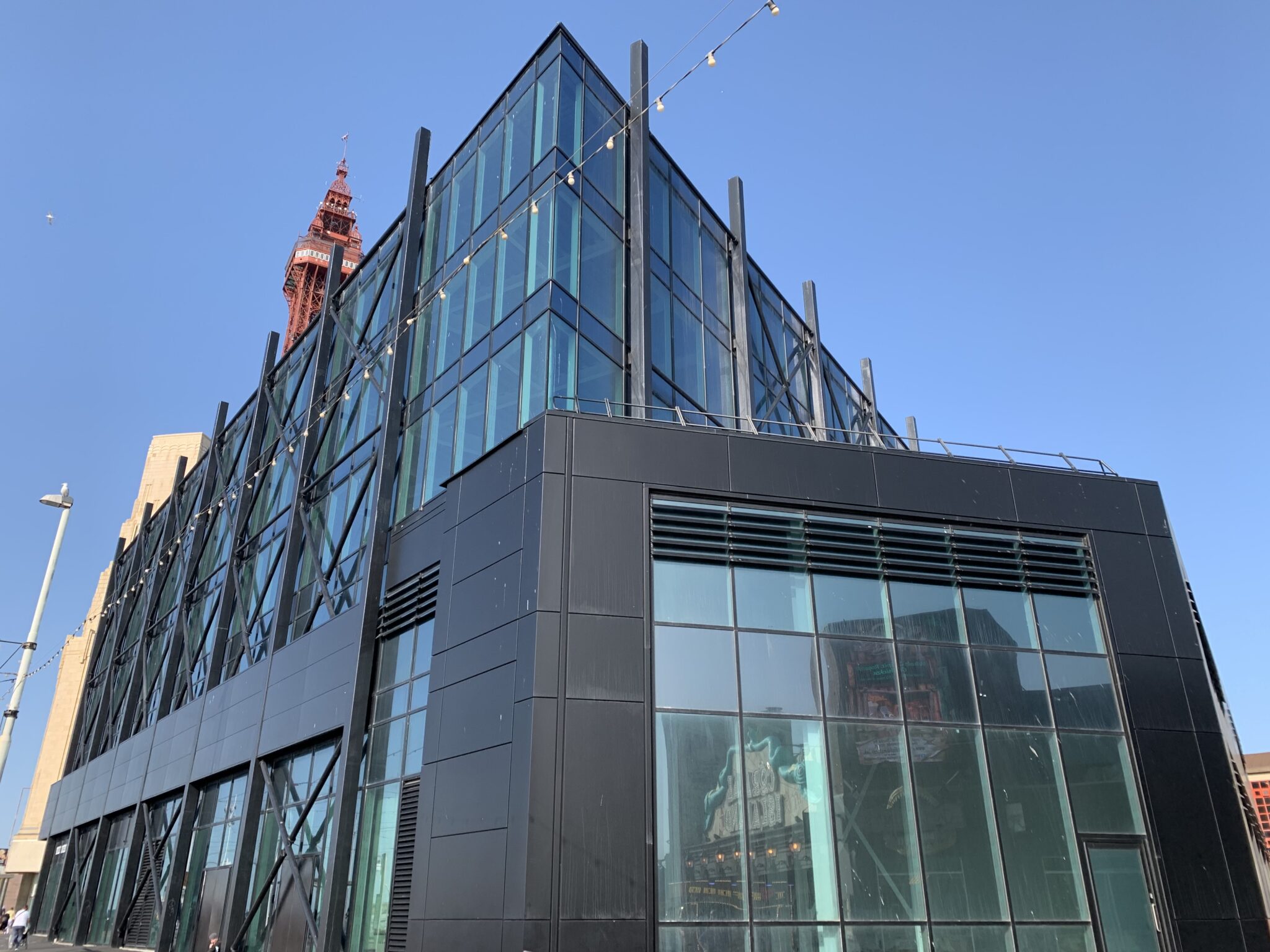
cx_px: 635
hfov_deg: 67.3
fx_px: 954
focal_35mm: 26
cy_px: 476
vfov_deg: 53.1
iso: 25
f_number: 1.8
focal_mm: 4.25
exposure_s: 1/1054
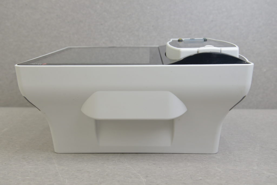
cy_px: 92
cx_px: 138
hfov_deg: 41.1
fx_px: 370
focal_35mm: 48
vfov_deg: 28.1
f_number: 7.1
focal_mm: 48
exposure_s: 1/125
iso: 1600
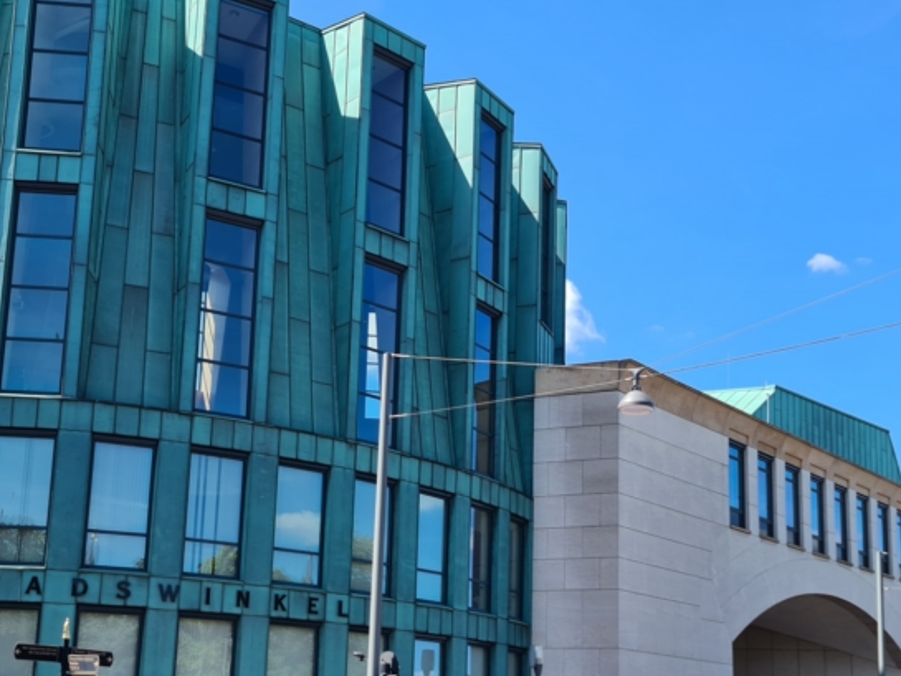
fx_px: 1224
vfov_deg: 30.5
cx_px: 440
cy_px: 476
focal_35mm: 47
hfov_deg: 40.4
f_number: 1.8
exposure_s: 1/422
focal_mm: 7
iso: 50
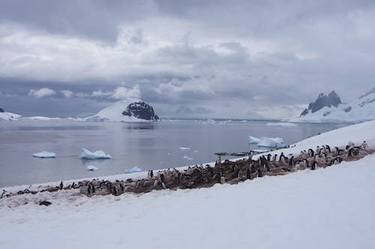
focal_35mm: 42
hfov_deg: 46.5
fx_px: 437
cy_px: 124
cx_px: 188
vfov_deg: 31.8
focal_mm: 28
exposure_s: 1/800
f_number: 7.1
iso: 100
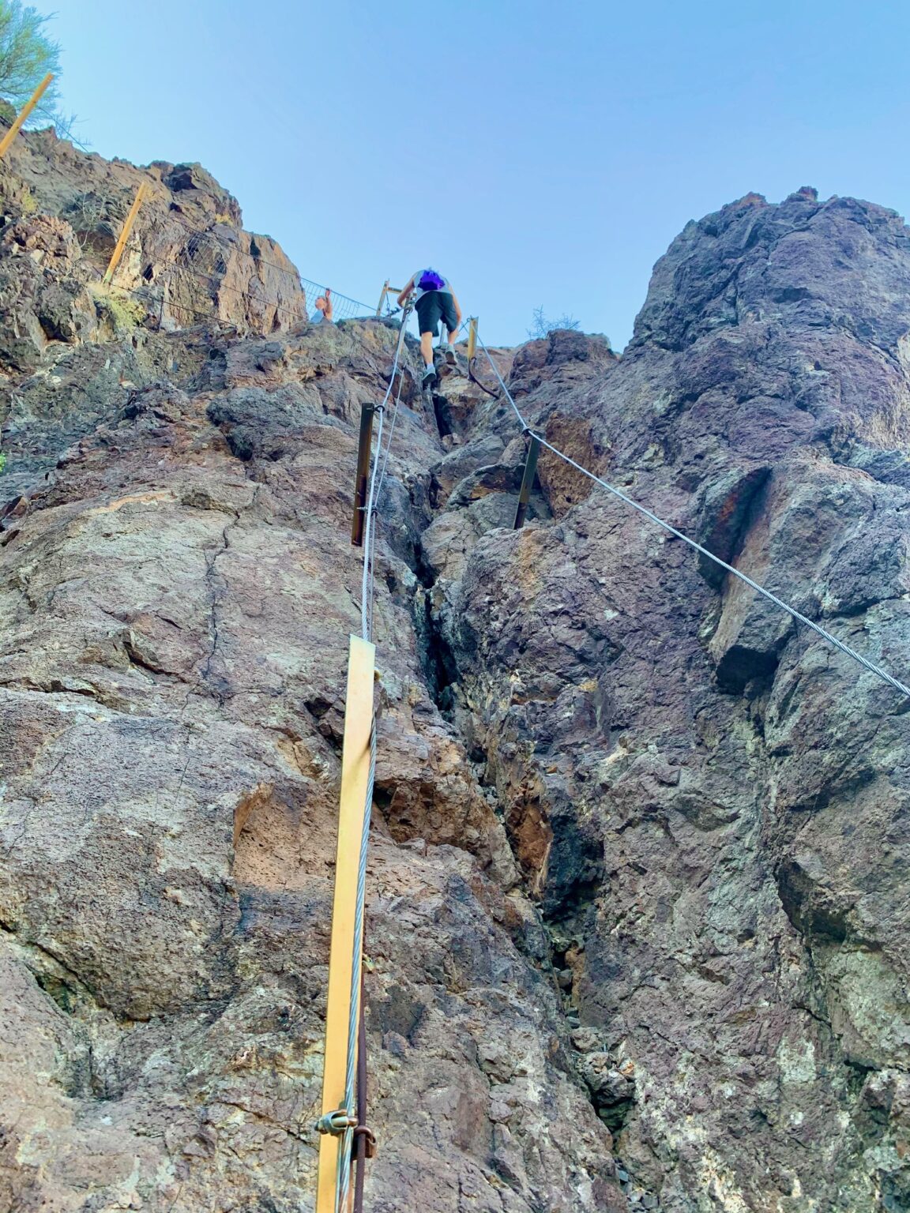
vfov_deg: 67.3
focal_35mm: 26
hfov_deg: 53.1
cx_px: 455
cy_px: 606
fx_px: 911
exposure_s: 1/121
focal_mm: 4.25
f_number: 1.8
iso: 50
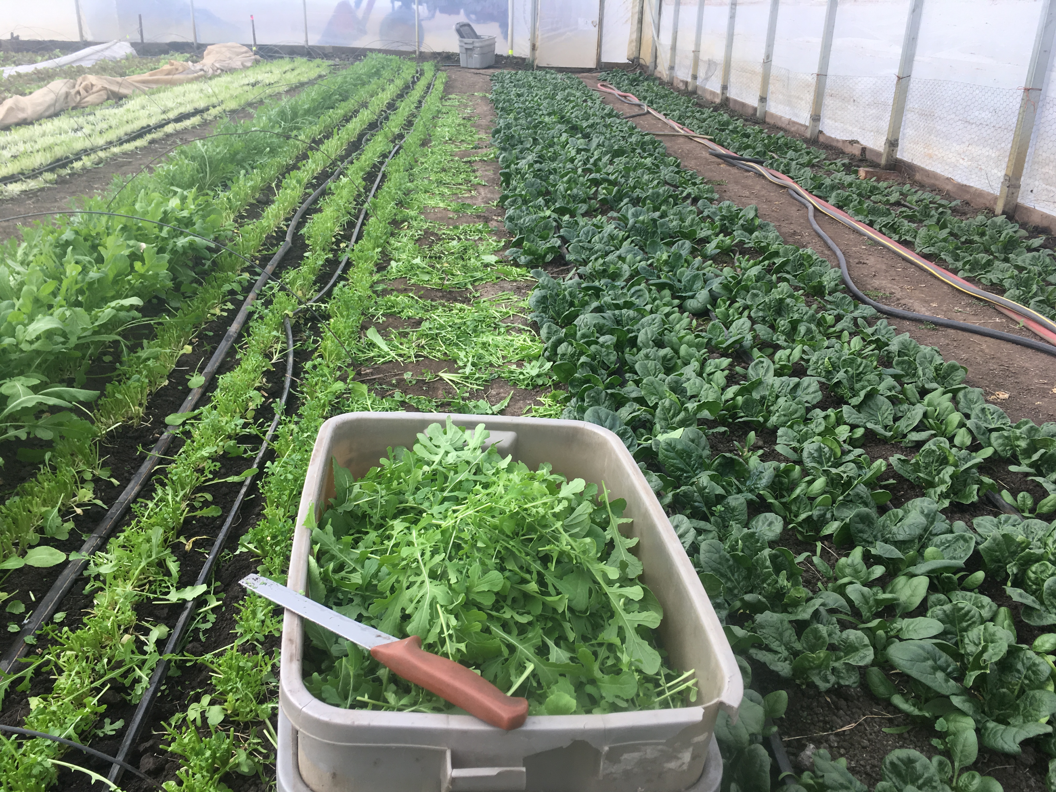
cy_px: 396
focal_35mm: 29
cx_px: 528
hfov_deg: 61.7
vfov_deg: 48.2
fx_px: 885
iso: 25
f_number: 2.2
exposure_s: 1/285
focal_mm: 4.15
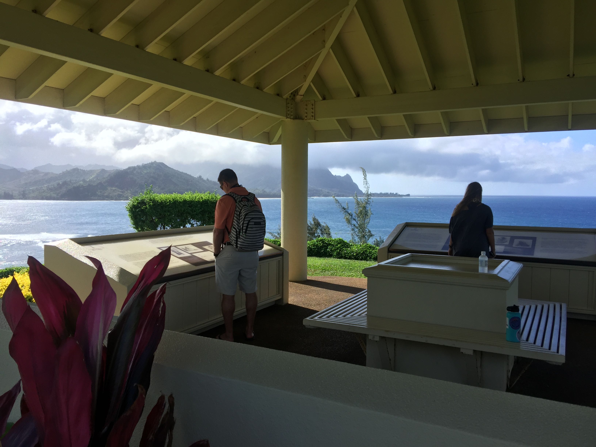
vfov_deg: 48.2
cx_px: 298
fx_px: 499
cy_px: 224
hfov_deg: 61.7
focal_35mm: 29
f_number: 2.2
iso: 32
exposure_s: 1/1721
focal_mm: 4.15
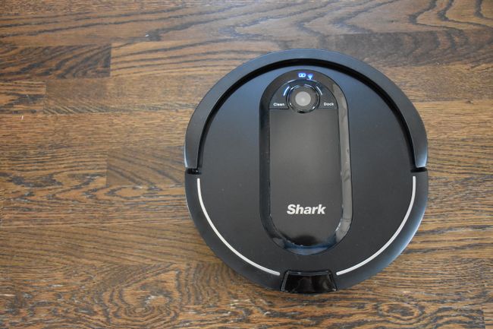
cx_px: 246
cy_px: 164
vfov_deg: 34.2
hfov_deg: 49.6
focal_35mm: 39
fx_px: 534
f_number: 3.8
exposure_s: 1/60
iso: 5600
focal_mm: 26
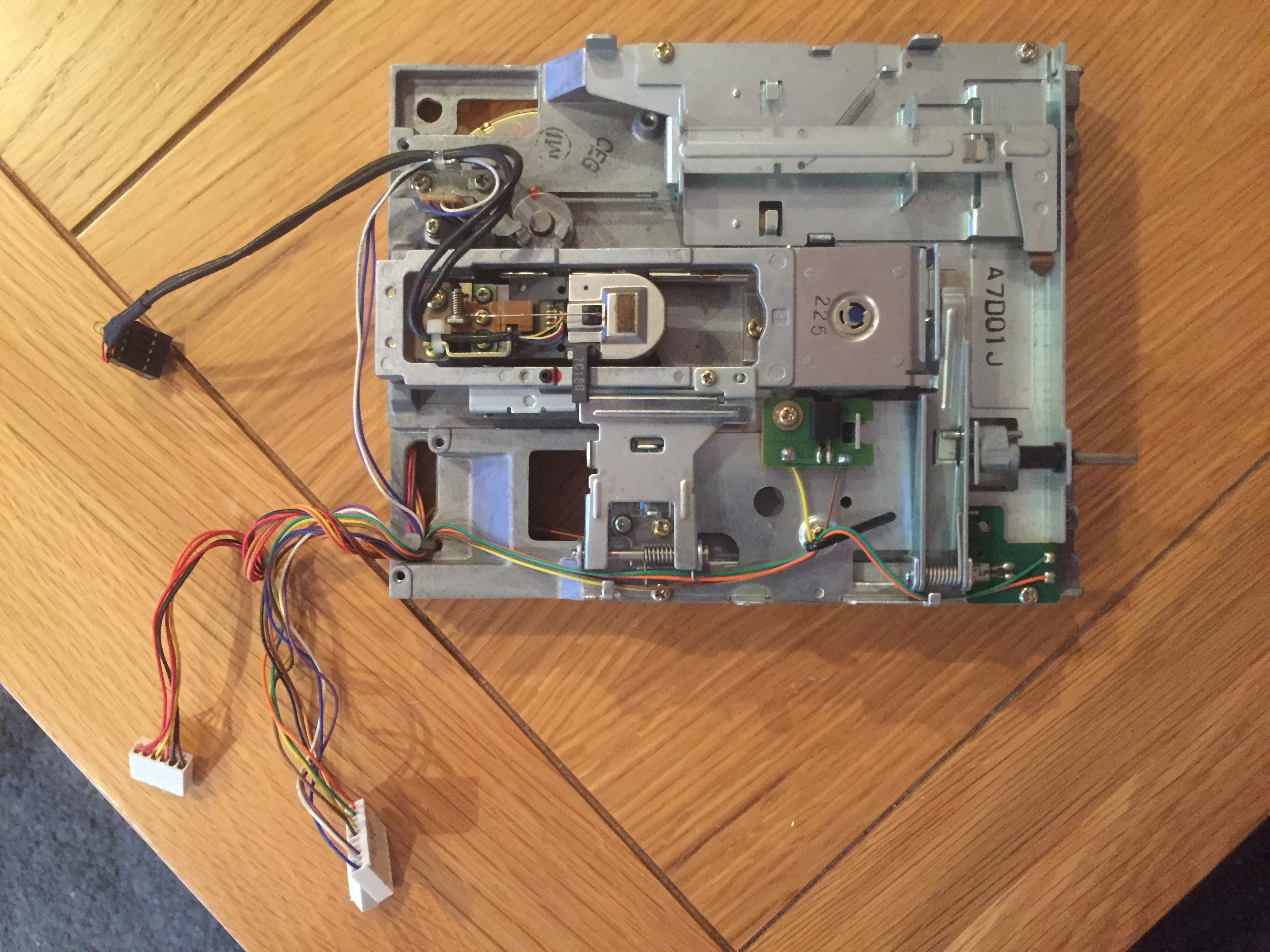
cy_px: 476
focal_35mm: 29
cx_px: 635
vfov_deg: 48.2
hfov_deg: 61.7
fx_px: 1064
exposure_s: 1/17
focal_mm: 4.15
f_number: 2.2
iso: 320
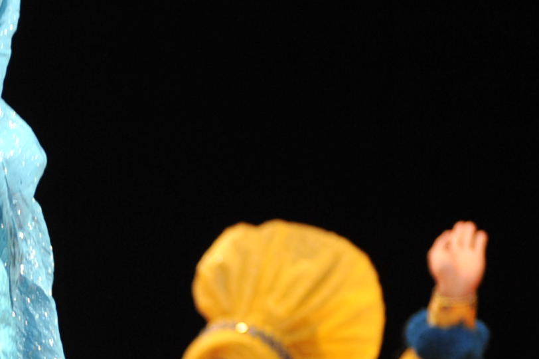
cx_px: -74
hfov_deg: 6.7
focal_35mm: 304
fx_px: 4548
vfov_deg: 4.5
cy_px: 430
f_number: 2.8
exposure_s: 1/250
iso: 640
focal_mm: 58
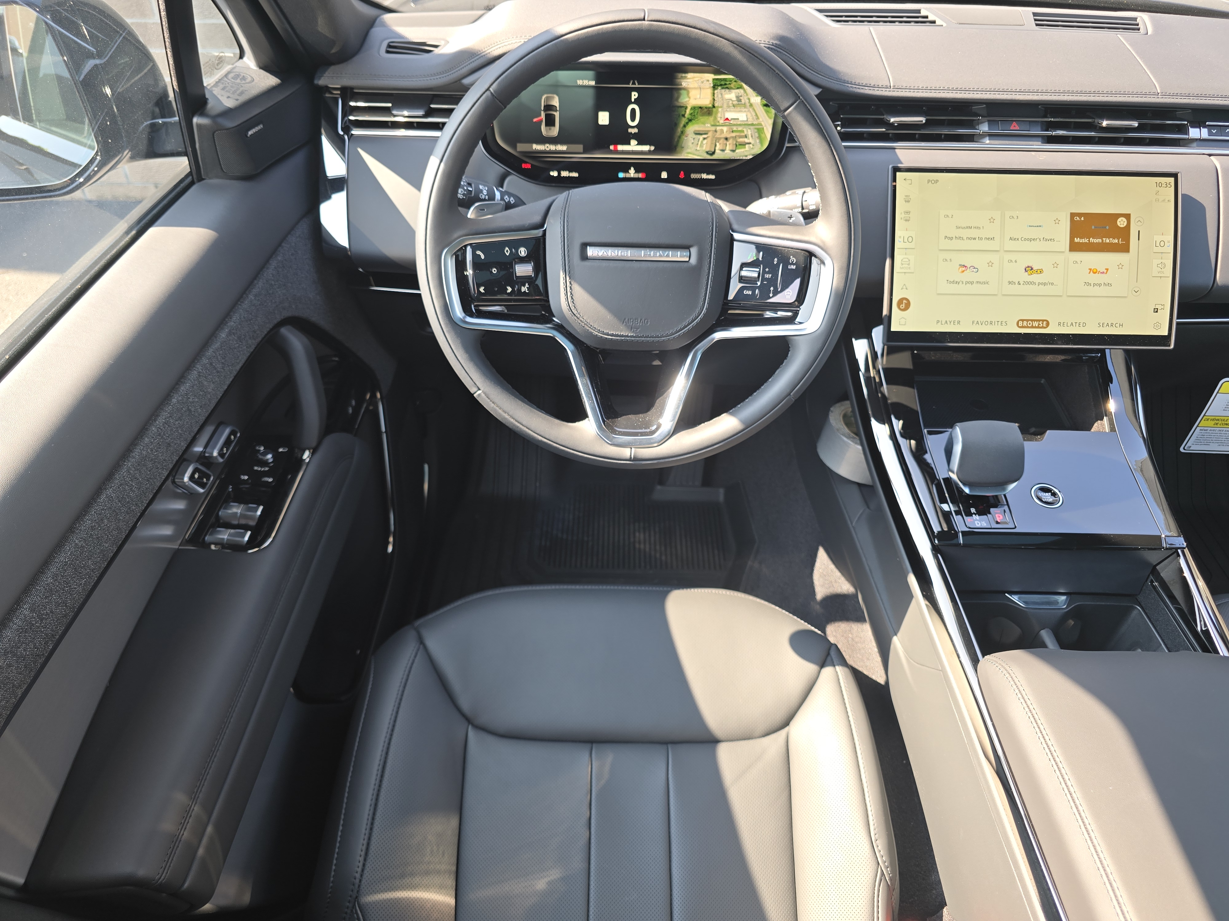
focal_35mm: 23
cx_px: 614
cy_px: 460
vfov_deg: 58.9
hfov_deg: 73.9
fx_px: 817
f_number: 1.7
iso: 16
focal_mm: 6.3
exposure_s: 1/50
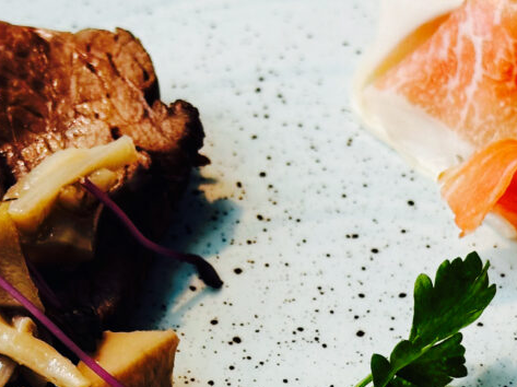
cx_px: 353
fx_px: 2328
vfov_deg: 9.4
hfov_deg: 12.7
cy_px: 402
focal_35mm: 156
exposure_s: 1/136
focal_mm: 6.86
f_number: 1.78
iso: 64
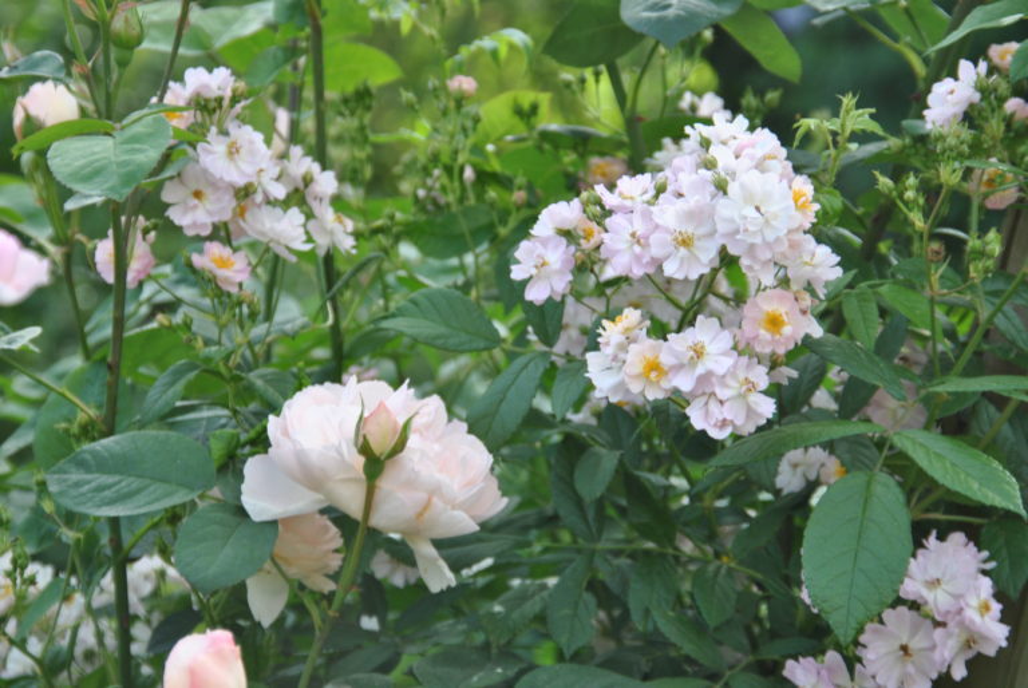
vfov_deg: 9.4
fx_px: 4202
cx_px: 514
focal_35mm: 147
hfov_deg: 13.9
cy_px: 344
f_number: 5.6
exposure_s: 1/160
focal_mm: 98
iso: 200
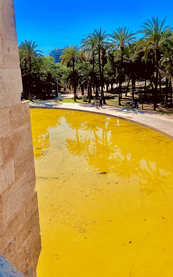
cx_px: 80
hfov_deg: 37.3
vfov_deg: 56.3
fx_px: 256
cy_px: 111
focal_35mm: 34
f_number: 1.8
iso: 32
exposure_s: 1/3125
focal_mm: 4.25
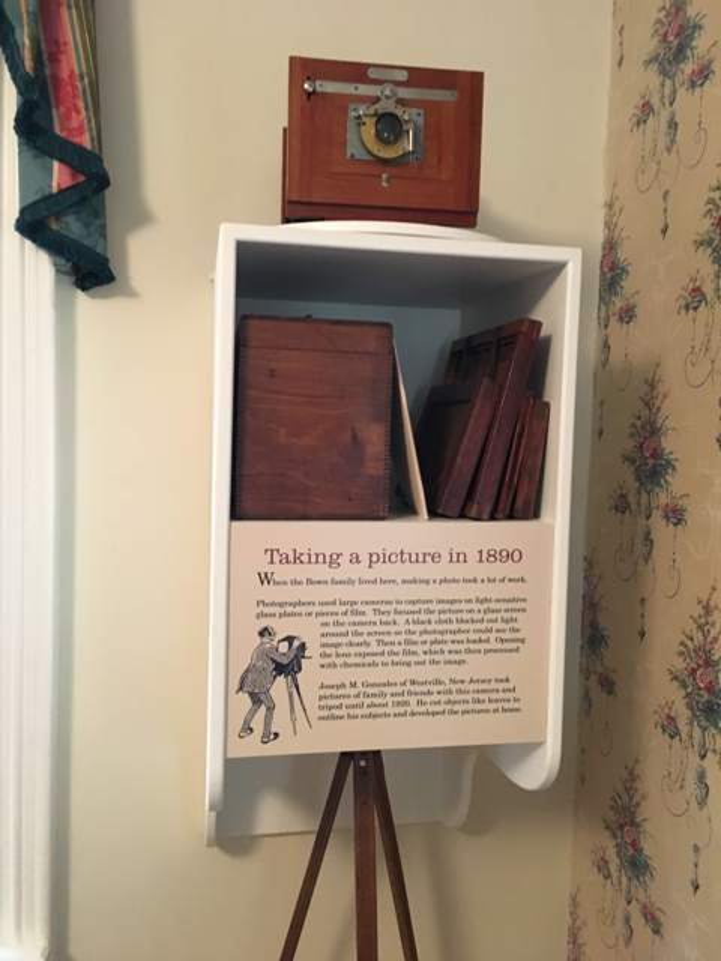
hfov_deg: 48.2
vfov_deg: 61.7
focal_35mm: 29
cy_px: 480
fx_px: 805
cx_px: 360
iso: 250
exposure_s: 1/15
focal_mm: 4.15
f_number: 2.2
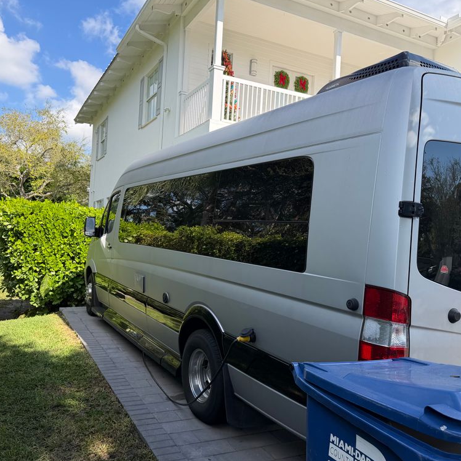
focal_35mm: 29
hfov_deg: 55.6
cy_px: 230
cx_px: 212
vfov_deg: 55.6
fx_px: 437
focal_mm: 6.76
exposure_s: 1/1949
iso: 80
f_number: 1.78
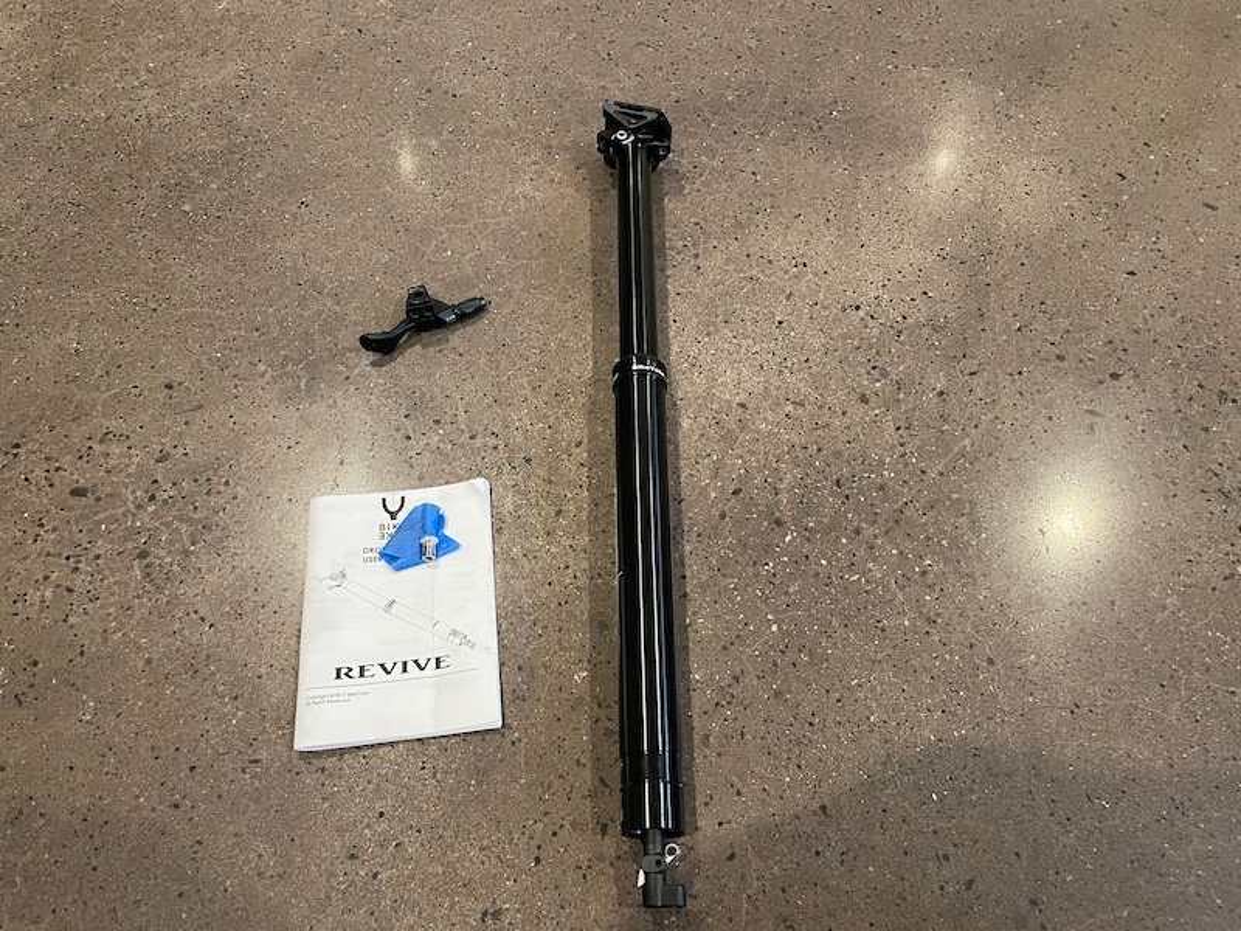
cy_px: 466
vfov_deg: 53.1
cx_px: 620
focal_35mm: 26
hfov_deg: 67.3
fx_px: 932
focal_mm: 4.2
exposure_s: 1/60
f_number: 1.6
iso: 400
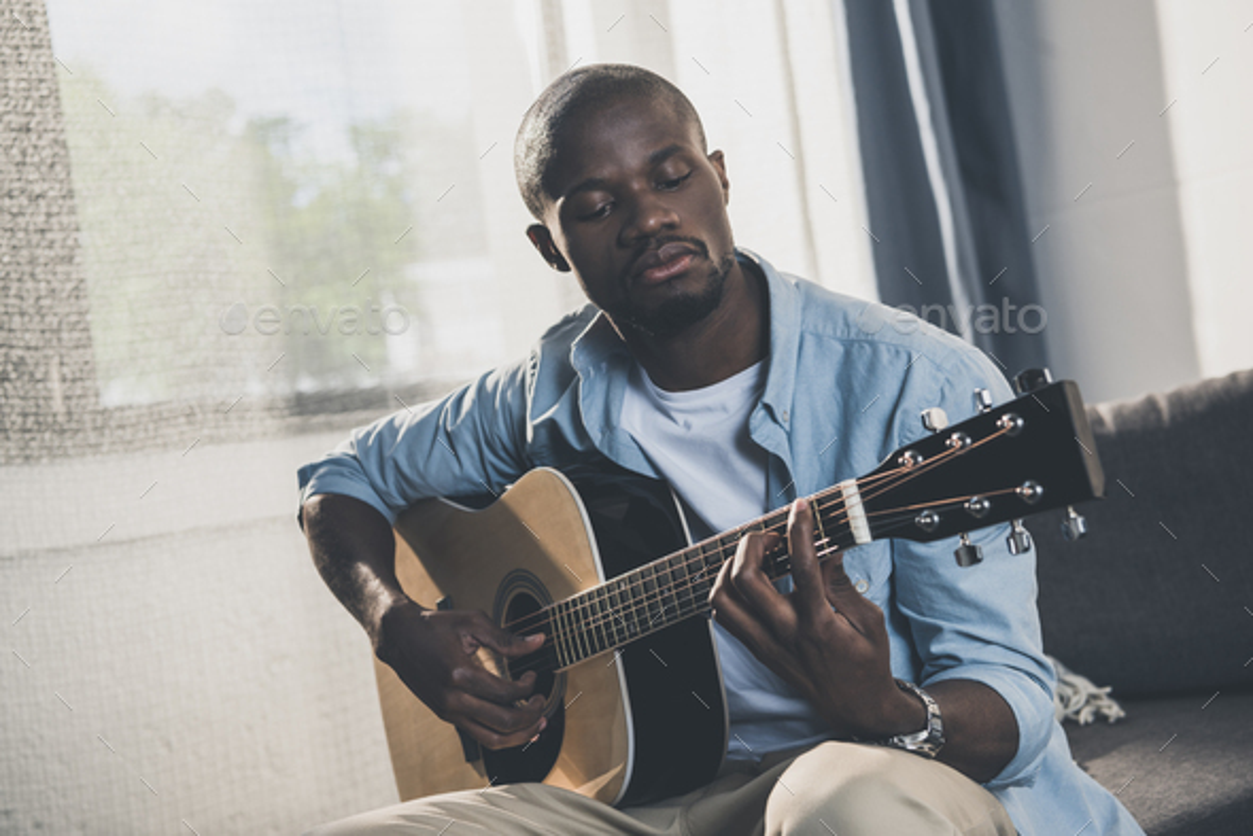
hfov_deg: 36.2
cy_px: 418
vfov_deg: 24.6
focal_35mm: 55
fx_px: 1915
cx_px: 626
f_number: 5
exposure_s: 1/250
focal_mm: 55
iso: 100
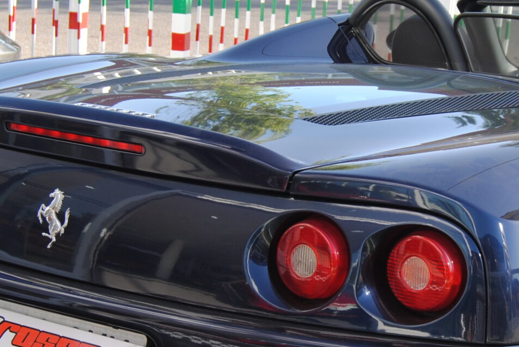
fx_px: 1516
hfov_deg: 19.3
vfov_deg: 13.1
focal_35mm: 105
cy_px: 224
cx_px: 401
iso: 100
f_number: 5.6
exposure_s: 1/125
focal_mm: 26
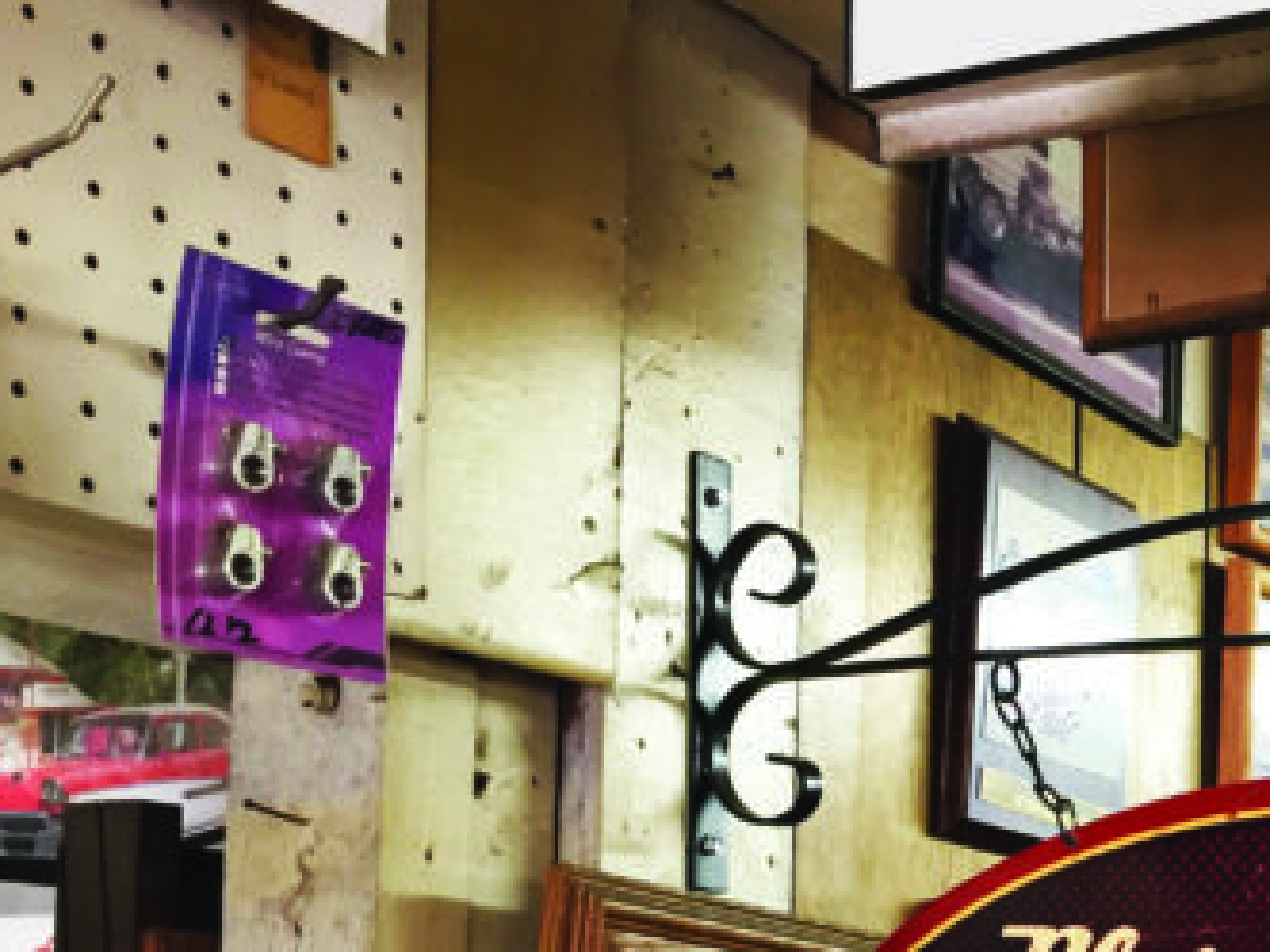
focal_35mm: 67
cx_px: 1385
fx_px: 2458
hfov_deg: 26.7
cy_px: 1044
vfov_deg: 20.9
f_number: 2.2
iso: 100
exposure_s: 1/30
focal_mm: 4.15
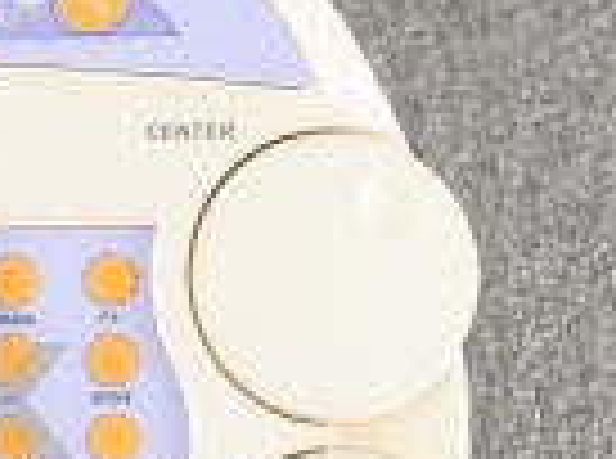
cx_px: -369
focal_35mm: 211
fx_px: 3745
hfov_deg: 9.1
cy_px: 452
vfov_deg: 7.0
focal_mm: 50
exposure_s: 1/125
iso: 1600
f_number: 10
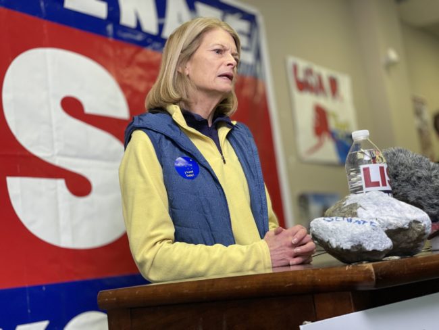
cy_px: 165
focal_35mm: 52
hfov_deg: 36.8
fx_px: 660
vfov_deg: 28.1
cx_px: 220
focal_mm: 6
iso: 125
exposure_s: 1/120
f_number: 2
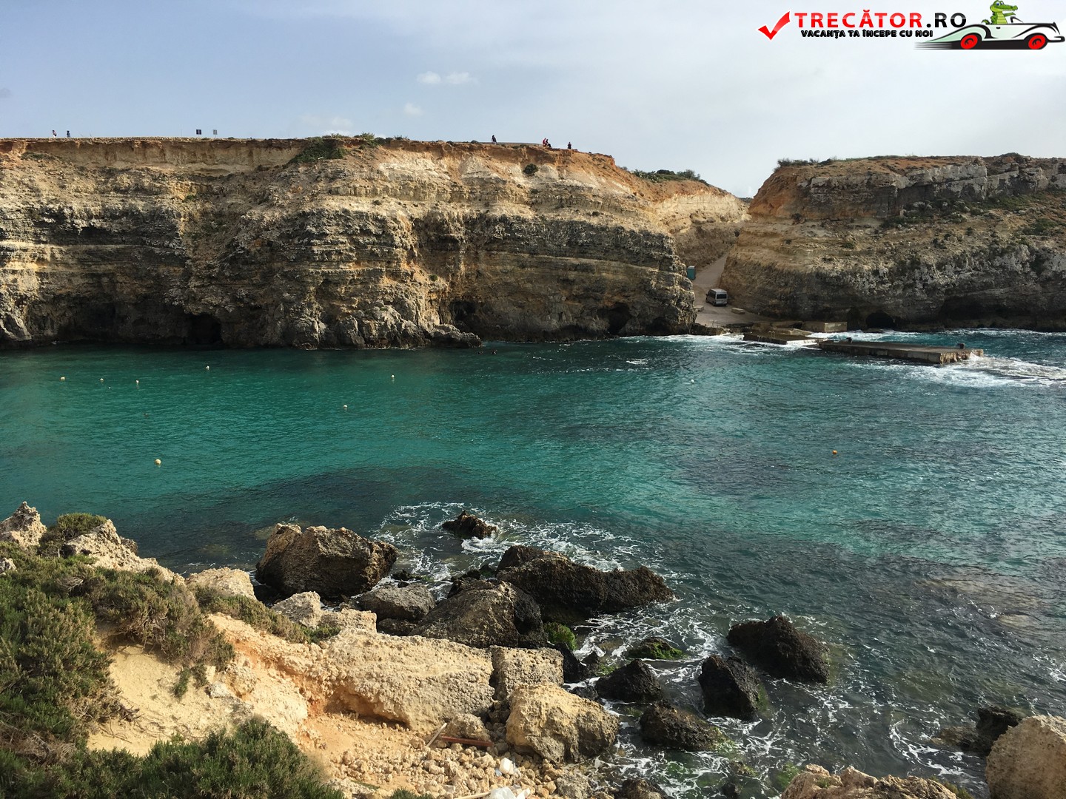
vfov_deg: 48.2
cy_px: 400
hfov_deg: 61.7
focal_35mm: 29
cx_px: 533
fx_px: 893
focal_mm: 4.15
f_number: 2.2
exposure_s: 1/1603
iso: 25
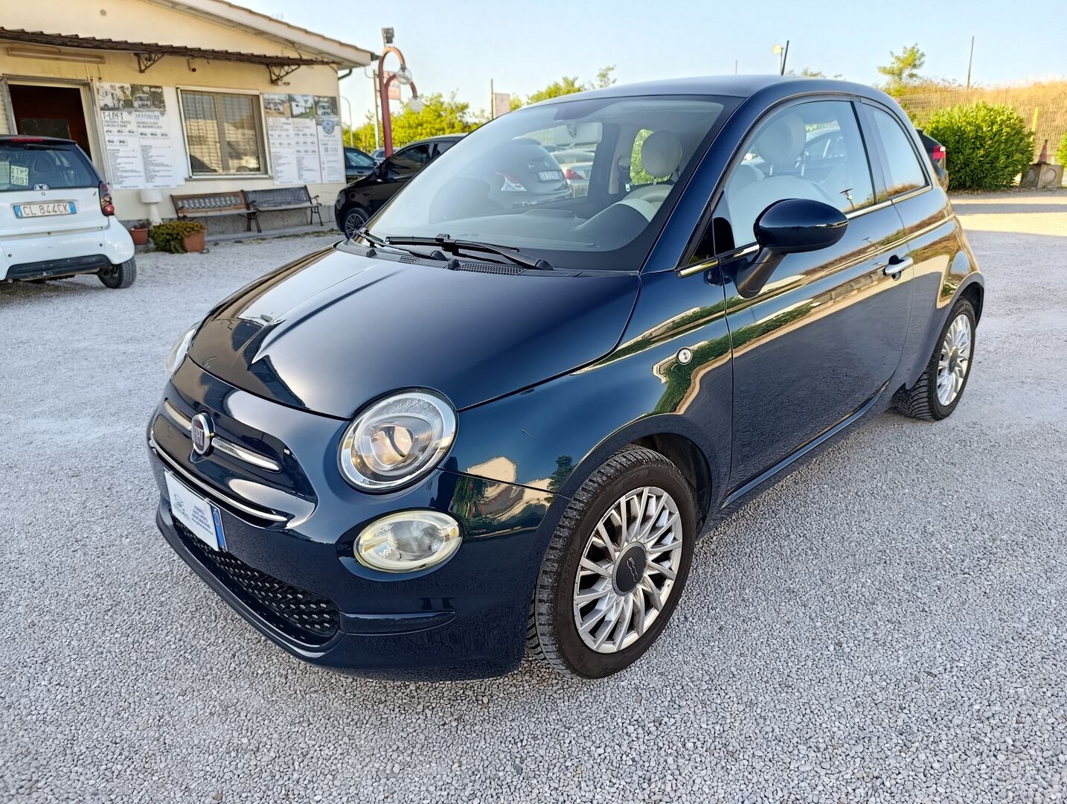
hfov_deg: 73.8
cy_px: 402
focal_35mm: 23
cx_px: 534
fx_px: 710
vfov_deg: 59.0
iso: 69
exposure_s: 1/100
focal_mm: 6.11
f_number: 1.65
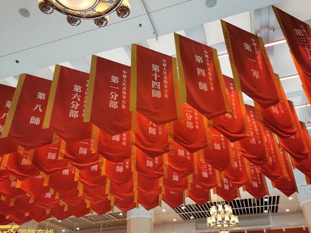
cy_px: 125
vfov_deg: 45.4
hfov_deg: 58.4
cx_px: 157
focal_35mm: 31
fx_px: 279
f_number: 1.8
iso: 80
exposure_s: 1/100
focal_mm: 5.58
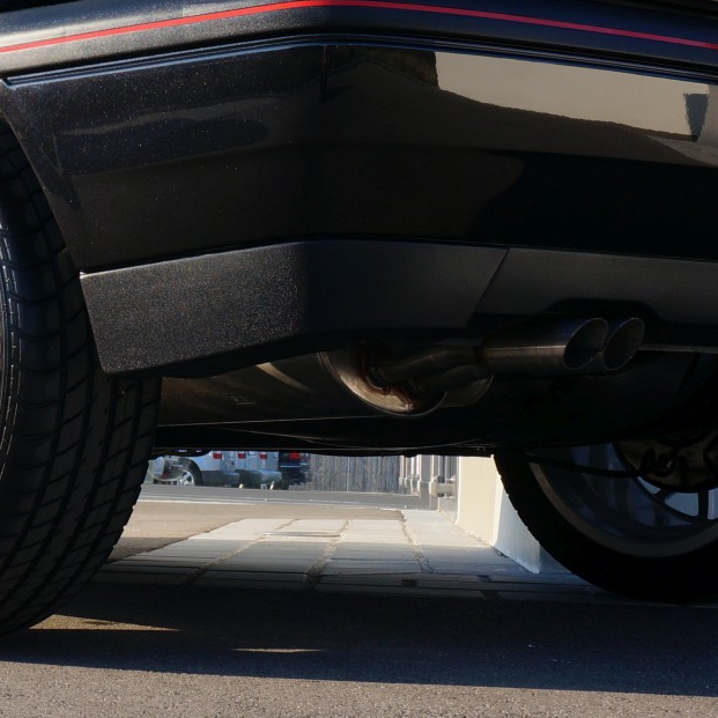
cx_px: 5
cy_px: 119
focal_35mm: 106
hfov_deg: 16.1
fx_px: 2495
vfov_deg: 16.2
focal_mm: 27
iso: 100
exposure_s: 1/80
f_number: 11
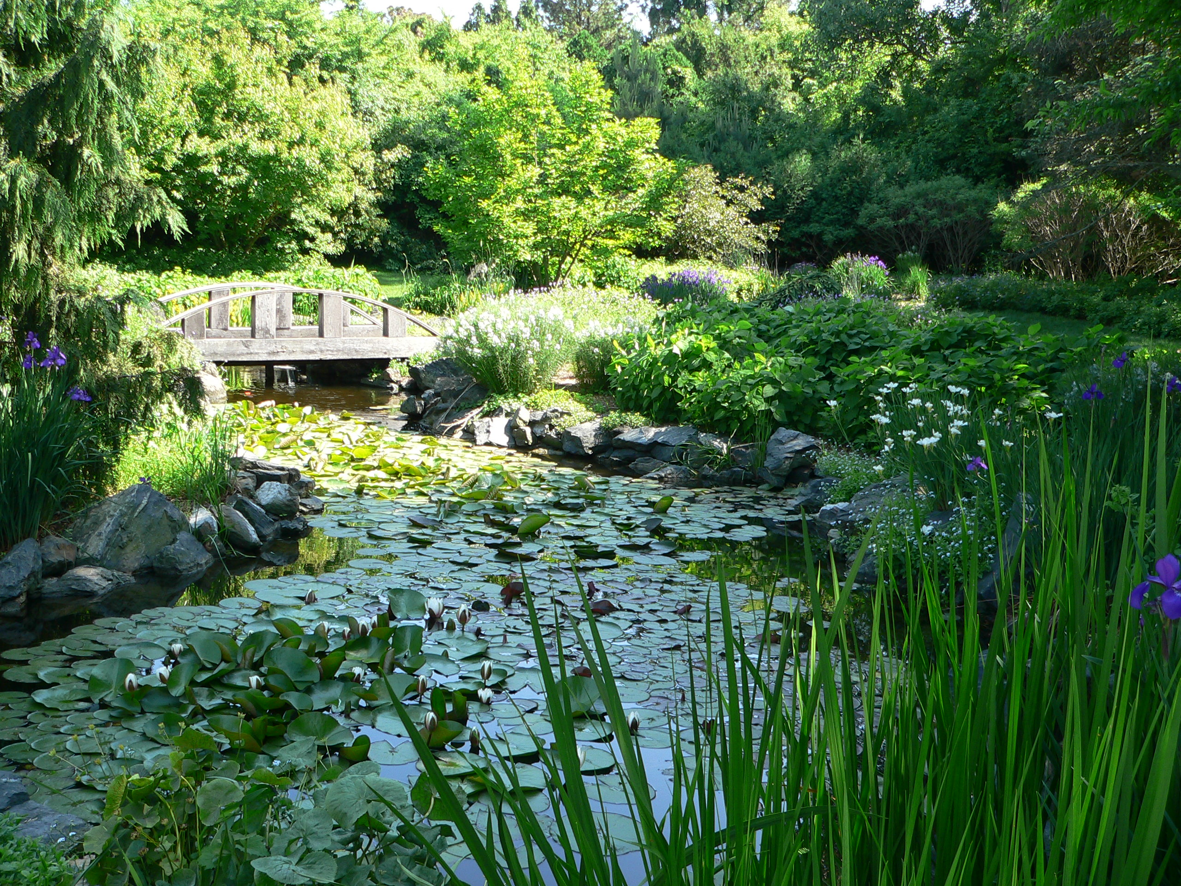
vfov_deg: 39.7
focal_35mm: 36
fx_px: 1228
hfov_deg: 51.4
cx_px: 590
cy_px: 443
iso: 80
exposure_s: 1/125
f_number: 3.3
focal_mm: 6
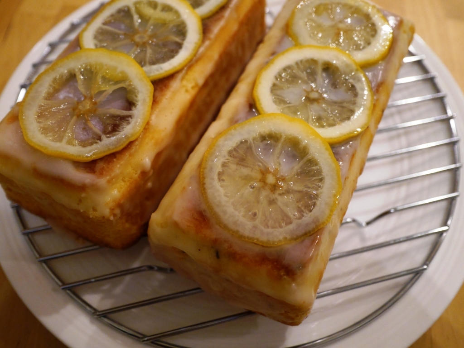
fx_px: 375
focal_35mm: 28
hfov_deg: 63.4
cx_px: 232
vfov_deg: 49.8
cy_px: 174
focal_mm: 14
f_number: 2.5
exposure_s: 1/60
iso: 1000
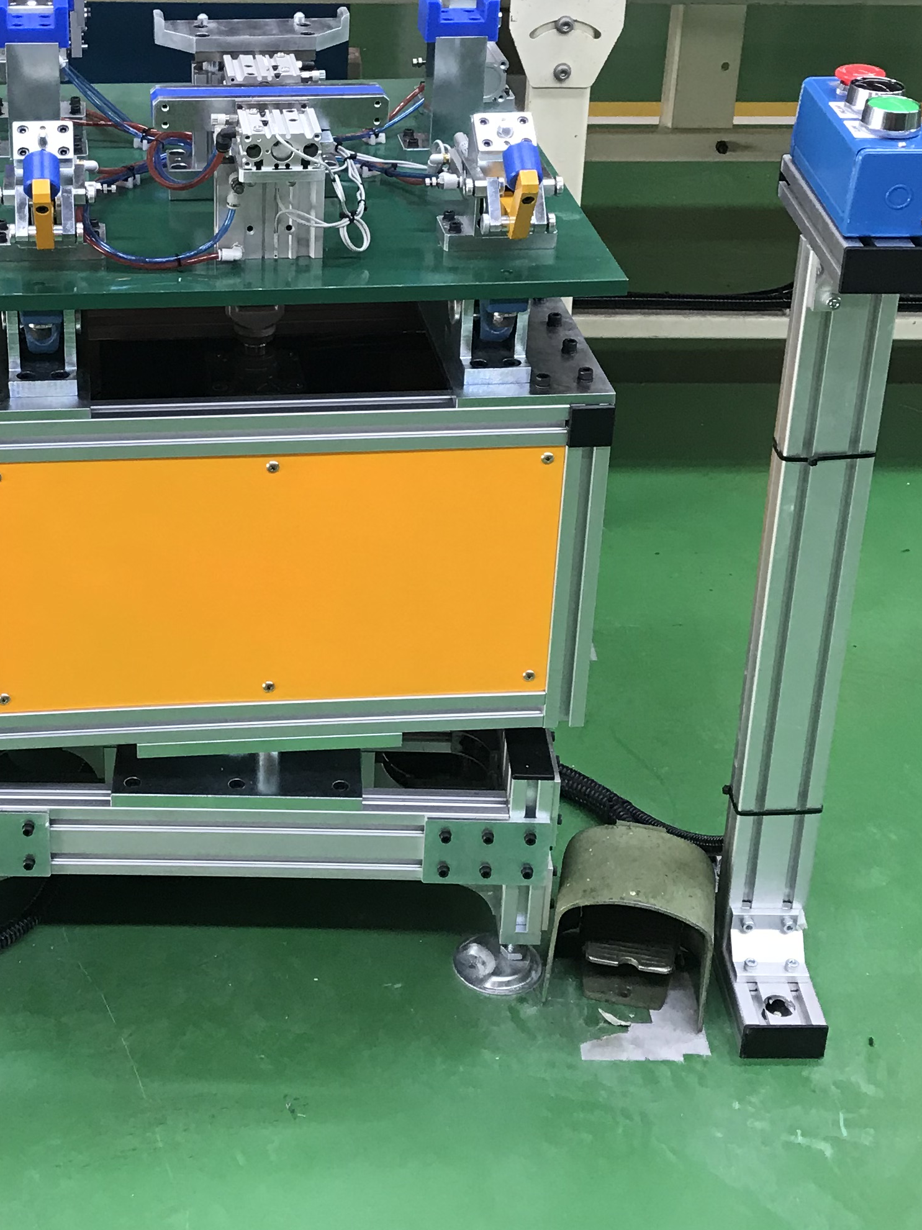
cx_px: 266
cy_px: 460
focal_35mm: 57
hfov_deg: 25.4
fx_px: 2025
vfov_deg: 33.6
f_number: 1.8
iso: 32
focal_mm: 3.99
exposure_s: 1/33
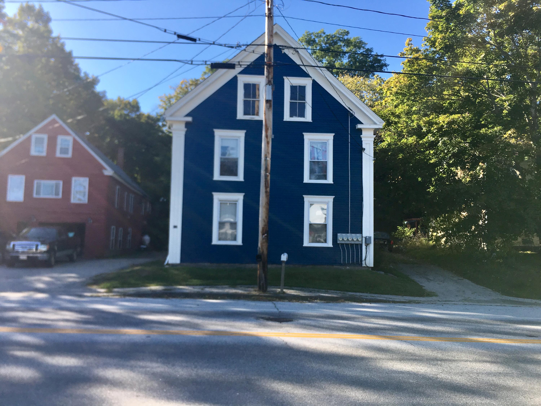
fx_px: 453
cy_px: 203
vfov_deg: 48.2
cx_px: 270
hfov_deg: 61.7
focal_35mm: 29
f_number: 2.2
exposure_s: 1/732
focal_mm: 4.15
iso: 25
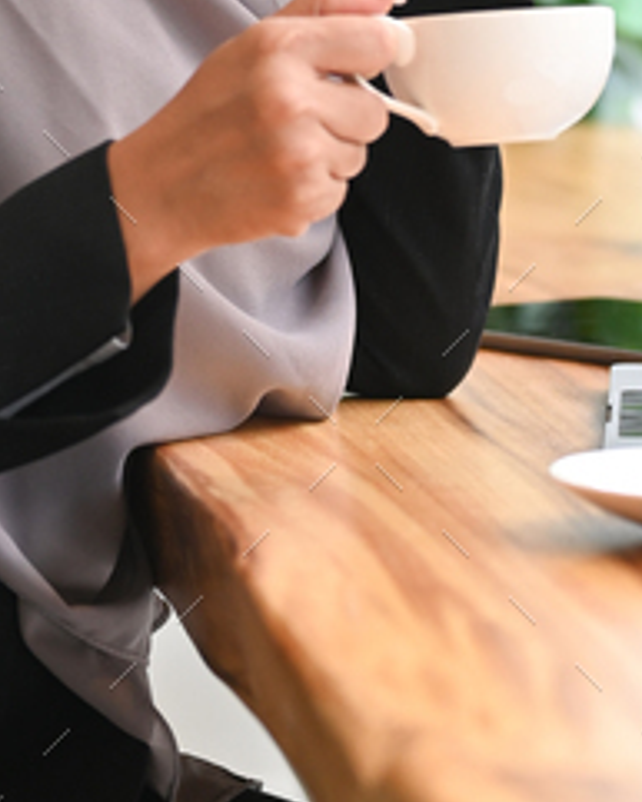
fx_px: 4083
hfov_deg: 9.0
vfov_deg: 11.1
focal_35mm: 172
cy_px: -82
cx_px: 339
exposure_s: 1/400
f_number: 2.8
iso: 400
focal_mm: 50
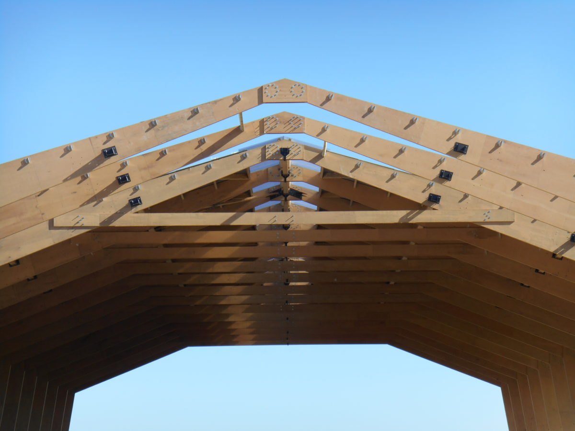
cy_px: 216
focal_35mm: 138
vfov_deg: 10.7
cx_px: 288
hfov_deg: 14.3
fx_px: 2292
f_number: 5.7
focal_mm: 24.7
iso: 80
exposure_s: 1/250
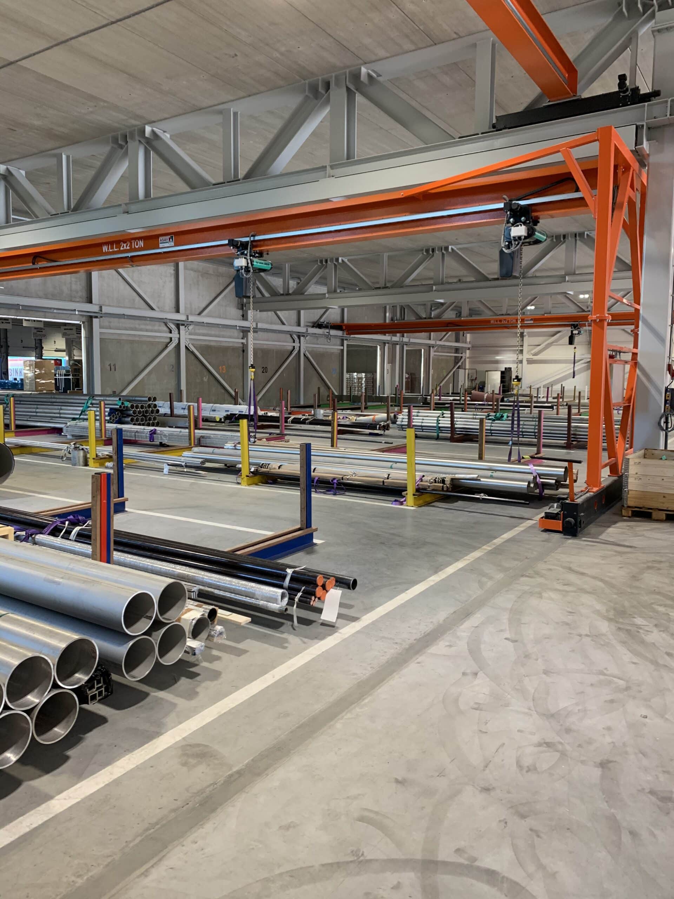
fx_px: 675
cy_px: 450
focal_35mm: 26
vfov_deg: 67.3
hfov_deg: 53.1
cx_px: 337
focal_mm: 4.25
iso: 100
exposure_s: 1/50
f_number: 1.8
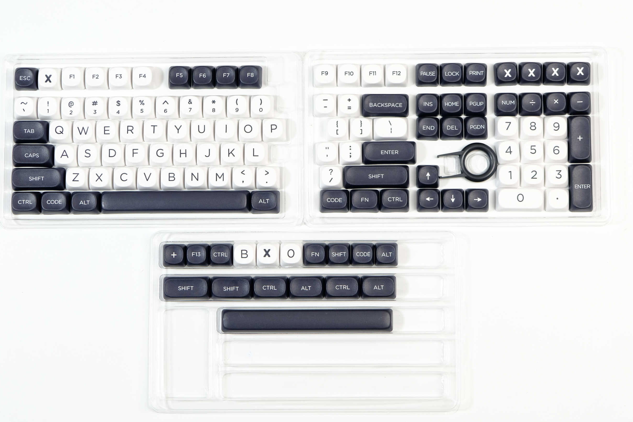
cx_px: 300
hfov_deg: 25.7
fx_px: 1389
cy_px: 204
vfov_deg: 17.3
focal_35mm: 79
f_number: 4
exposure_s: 1/60
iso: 250
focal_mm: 42.5
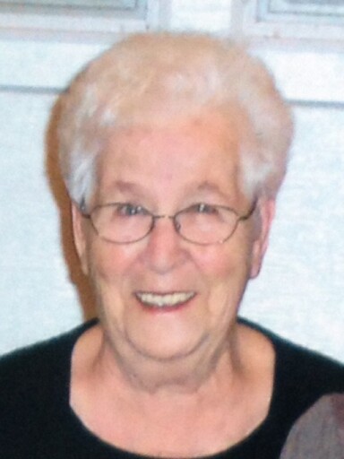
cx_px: 172
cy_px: 230
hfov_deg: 40.7
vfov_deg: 52.6
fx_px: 464
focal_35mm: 35
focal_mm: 4.28
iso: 80
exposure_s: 1/20
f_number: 2.4
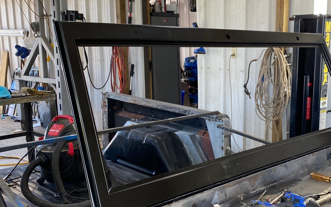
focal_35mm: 47
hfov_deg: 41.8
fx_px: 424
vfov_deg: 27.4
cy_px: 125
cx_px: 232
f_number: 1.8
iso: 80
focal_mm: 4.25
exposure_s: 1/120
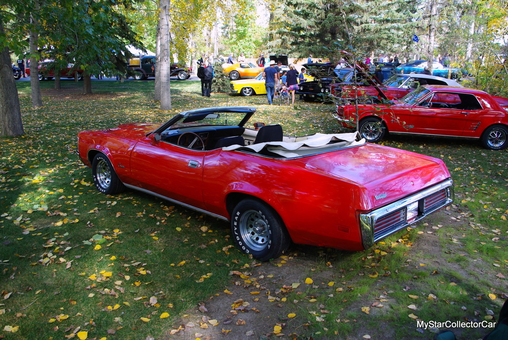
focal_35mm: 31
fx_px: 438
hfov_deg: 60.2
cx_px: 254
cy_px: 170
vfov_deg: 42.5
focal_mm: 21.25
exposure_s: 1/45
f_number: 5.6
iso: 100
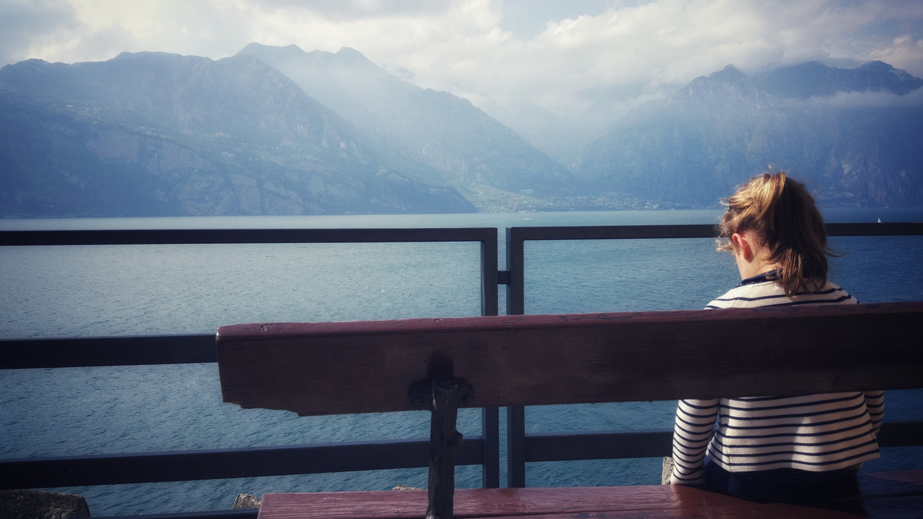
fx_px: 808
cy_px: 327
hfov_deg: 59.5
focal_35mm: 33
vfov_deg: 35.4
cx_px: 466
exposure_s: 1/1095
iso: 101
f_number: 2
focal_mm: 4.26
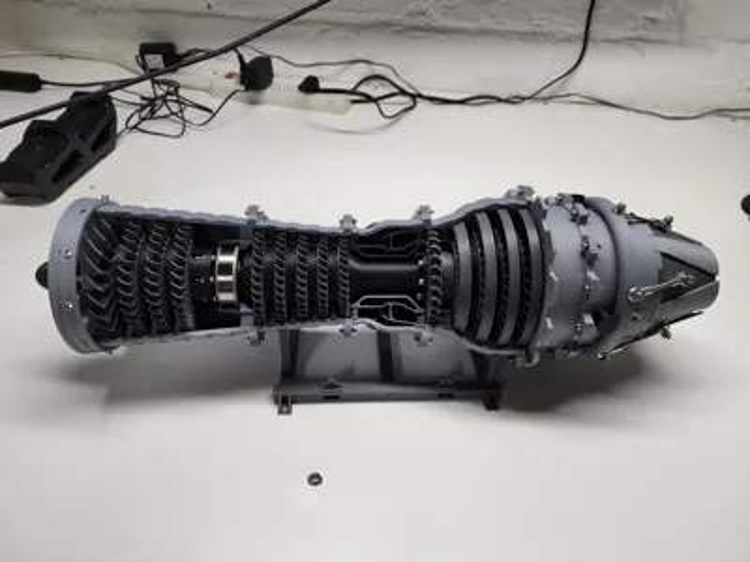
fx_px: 498
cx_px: 375
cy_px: 281
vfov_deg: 58.9
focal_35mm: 23
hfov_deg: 73.9
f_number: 1.8
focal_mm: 6.4
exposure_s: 1/120
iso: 80
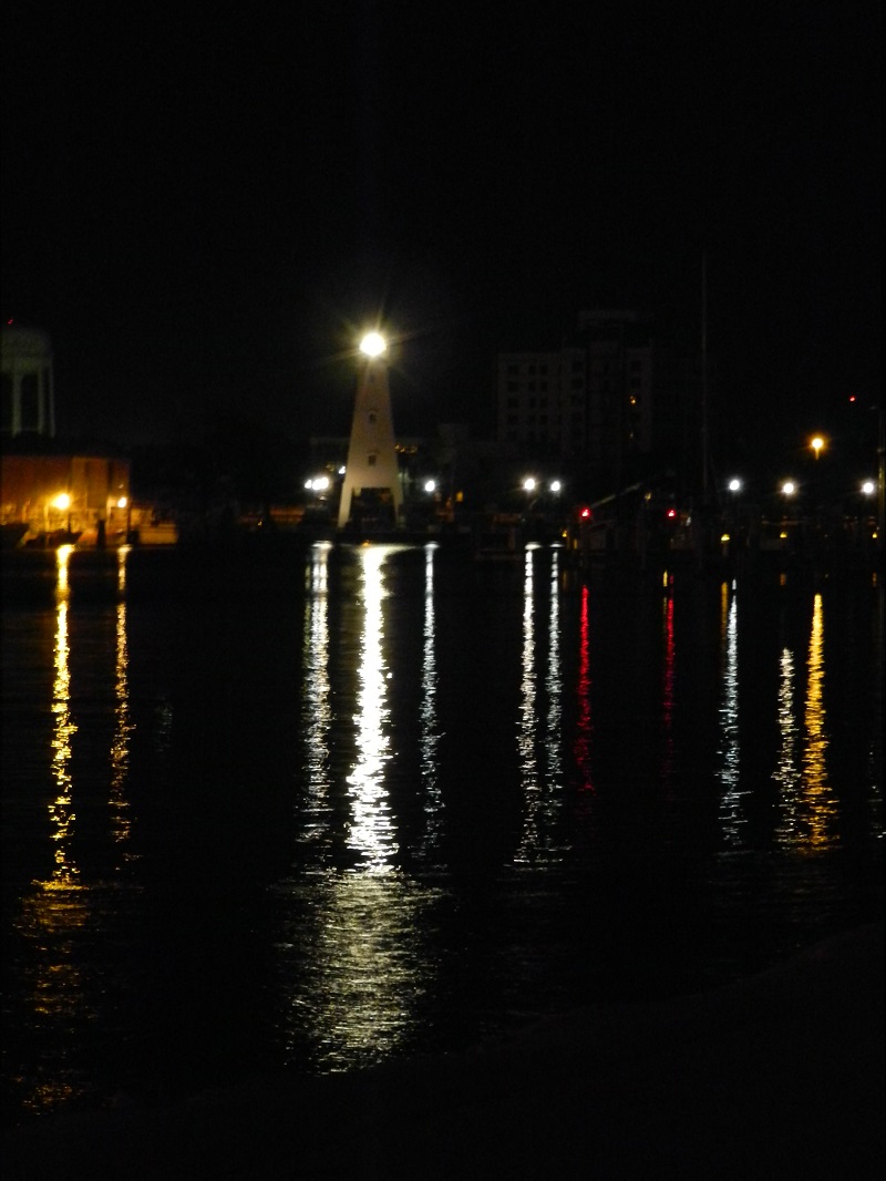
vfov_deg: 13.6
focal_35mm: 145
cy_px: 590
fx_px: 4946
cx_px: 443
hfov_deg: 10.2
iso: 560
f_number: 5.1
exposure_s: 1/15
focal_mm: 25.7
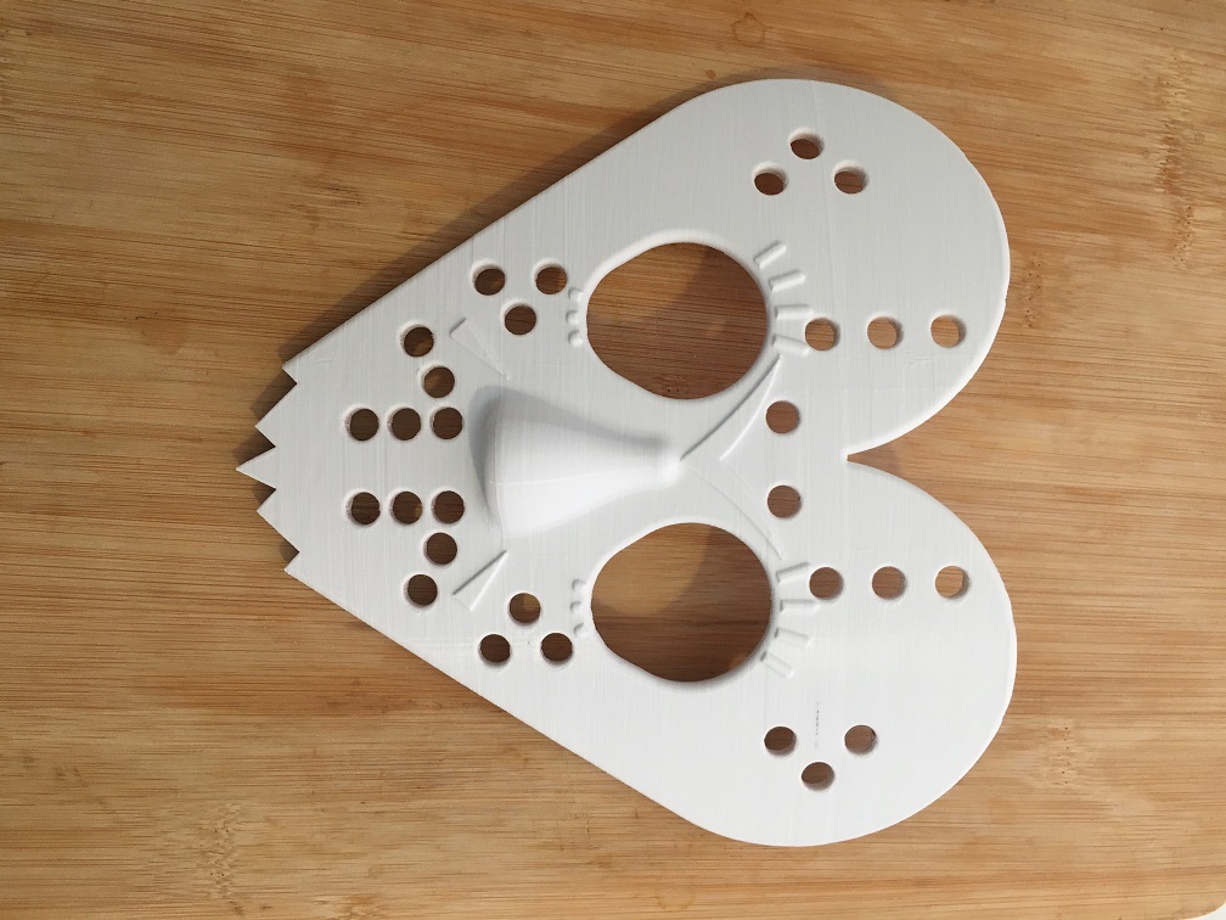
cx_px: 613
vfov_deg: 48.2
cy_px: 460
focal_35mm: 29
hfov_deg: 61.7
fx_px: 1027
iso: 64
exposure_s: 1/33
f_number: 2.2
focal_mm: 4.15
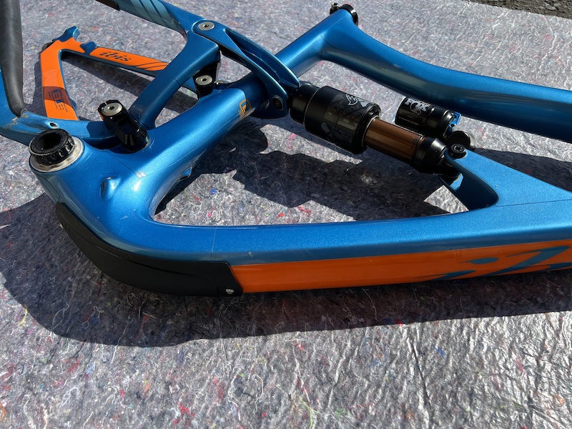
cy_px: 214
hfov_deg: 67.3
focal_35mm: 26
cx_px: 286
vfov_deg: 53.1
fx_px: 430
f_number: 1.5
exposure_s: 1/3077
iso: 50
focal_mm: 5.7
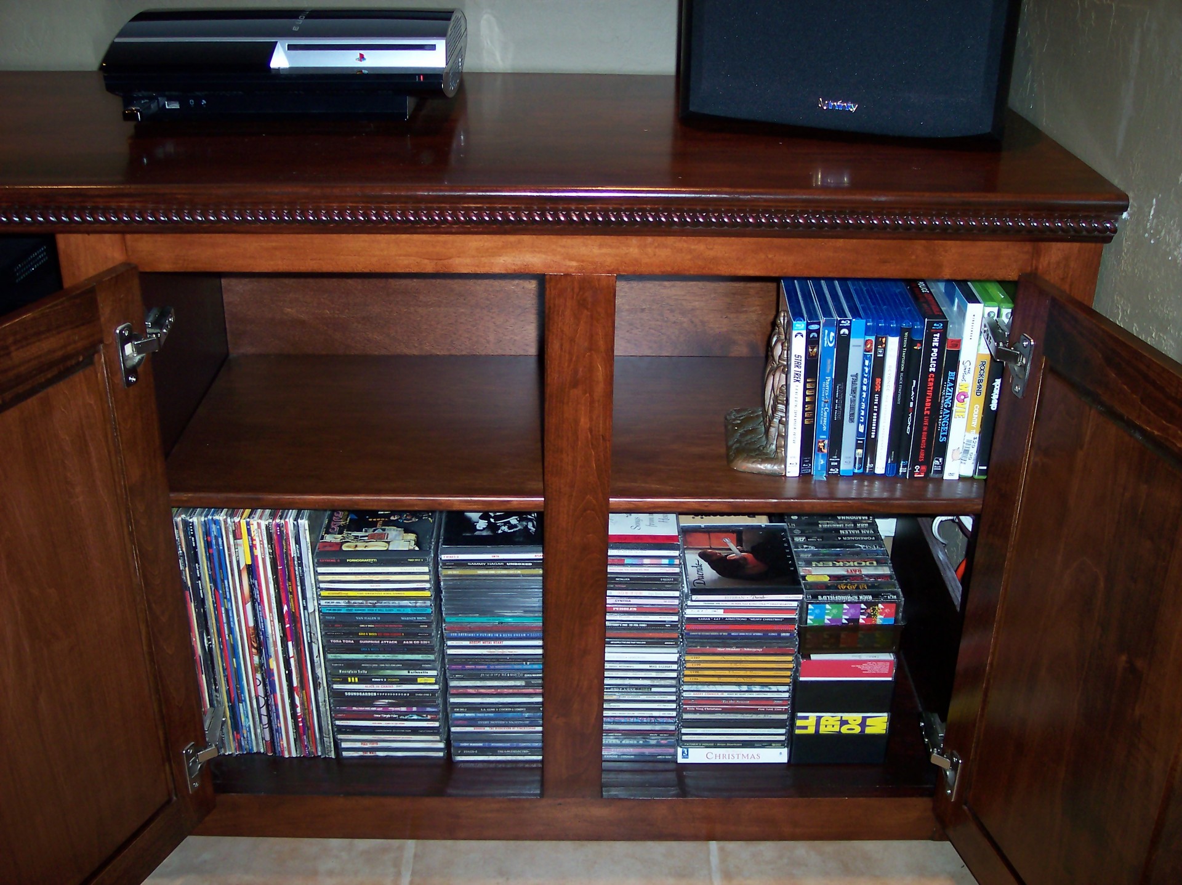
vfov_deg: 37.7
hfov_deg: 49.0
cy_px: 442
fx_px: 1297
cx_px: 591
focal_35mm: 38
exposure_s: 1/30
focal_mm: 8
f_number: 2.8
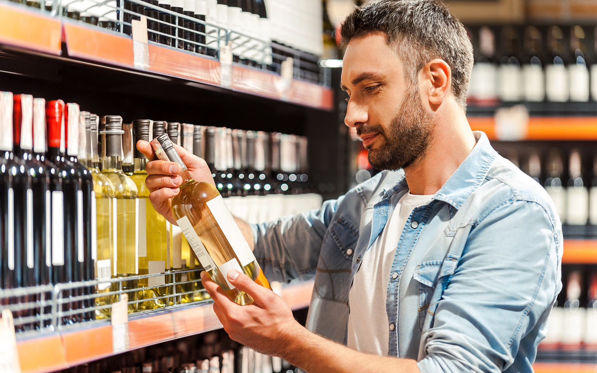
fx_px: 2082
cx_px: 299
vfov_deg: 10.2
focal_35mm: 128
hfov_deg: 16.3
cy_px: 188
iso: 320
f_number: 3.2
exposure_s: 1/80
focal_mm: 125
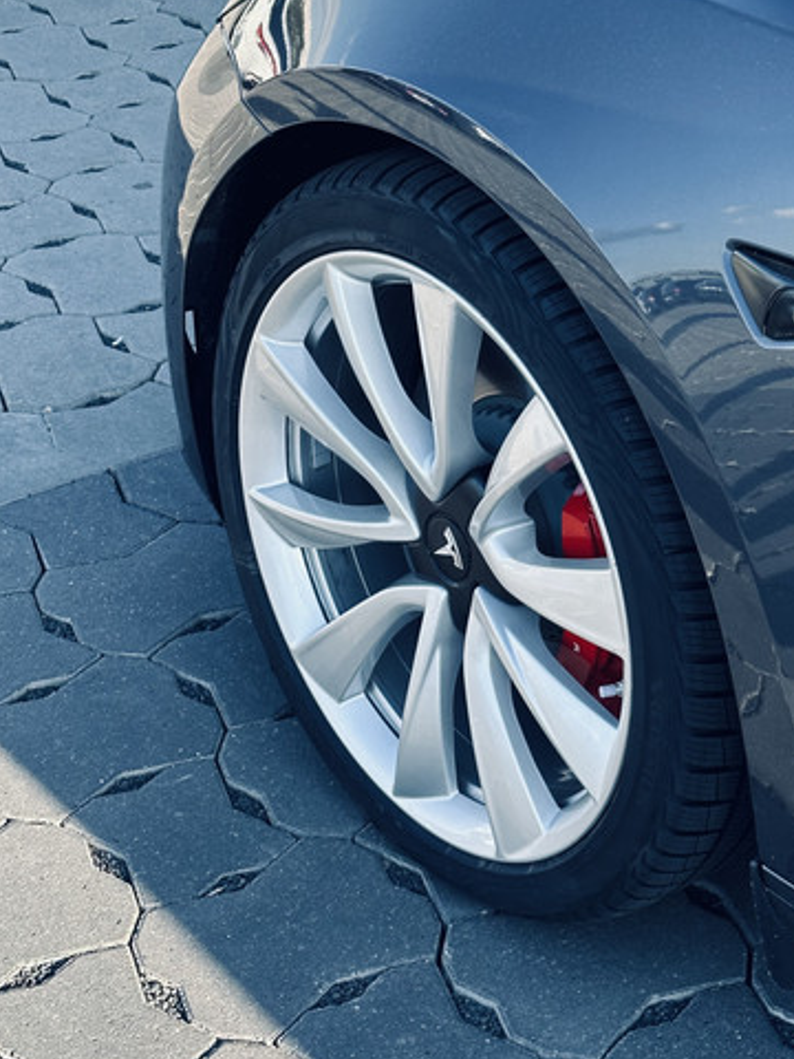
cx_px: 571
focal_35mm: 80
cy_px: 430
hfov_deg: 18.3
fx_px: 2447
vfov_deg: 24.4
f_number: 1.78
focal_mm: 6.86
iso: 64
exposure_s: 1/615
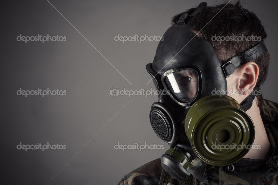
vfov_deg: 13.0
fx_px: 810
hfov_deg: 19.5
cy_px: 92
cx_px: 139
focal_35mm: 105
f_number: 18
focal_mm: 105
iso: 100
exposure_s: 1/160
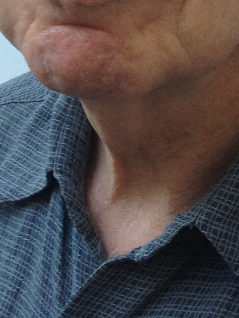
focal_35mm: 145
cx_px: 135
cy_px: -114
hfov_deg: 10.2
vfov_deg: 13.1
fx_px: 1335
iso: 64
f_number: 2.4
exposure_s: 1/60
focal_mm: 4.28
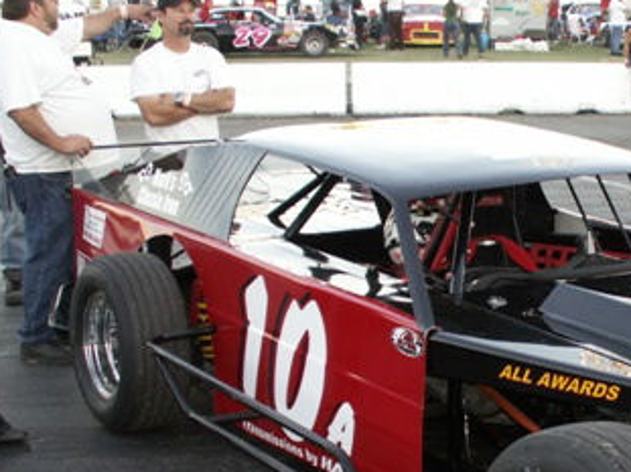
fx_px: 1312
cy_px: 344
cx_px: 544
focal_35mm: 72
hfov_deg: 26.3
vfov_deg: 20.3
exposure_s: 1/60
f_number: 2.8
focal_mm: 5.86
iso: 80
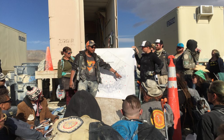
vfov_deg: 40.6
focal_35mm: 31
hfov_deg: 61.2
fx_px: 189
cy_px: 67
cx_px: 112
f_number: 2.2
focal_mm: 4.15
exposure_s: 1/4950
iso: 32
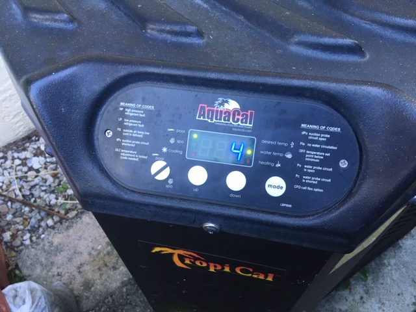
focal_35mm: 29
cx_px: 208
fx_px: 349
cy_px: 156
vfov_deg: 48.2
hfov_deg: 61.7
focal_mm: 4.15
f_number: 2.2
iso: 32
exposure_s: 1/30
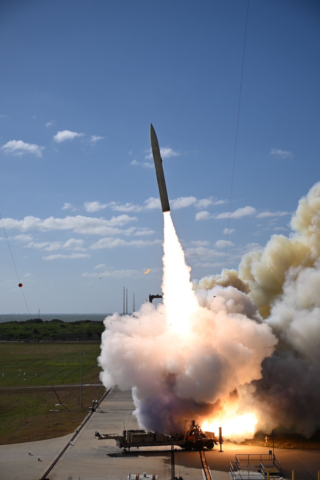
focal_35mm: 67
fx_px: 893
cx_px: 160
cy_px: 240
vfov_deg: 30.1
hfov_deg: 20.3
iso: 200
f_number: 5.6
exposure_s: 1/4000
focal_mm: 67
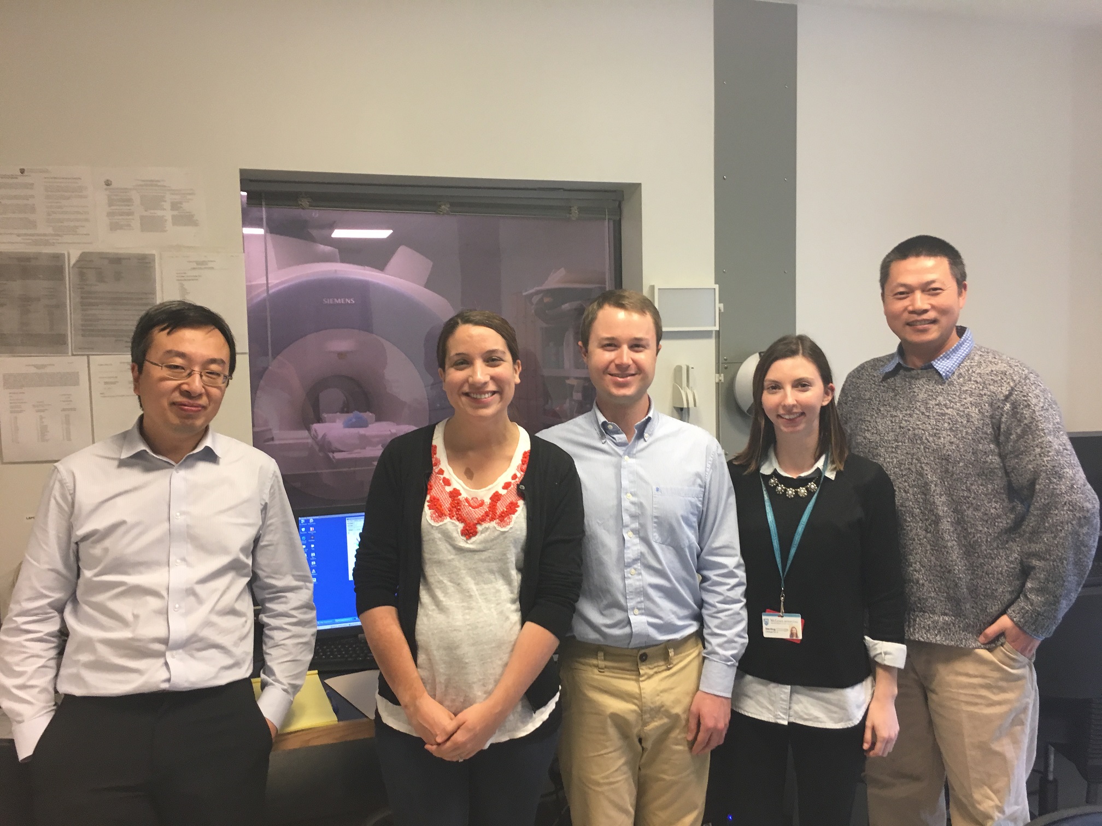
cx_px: 551
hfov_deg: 61.7
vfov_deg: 48.2
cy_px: 413
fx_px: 923
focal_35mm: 29
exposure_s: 1/30
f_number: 2.2
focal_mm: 4.15
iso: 100
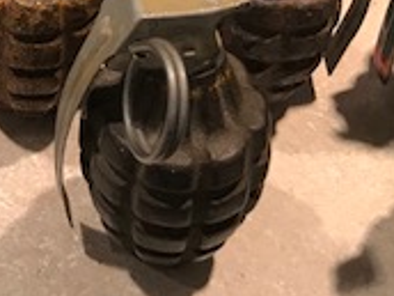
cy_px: -101
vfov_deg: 13.6
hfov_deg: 18.5
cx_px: 21
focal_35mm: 104
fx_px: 1184
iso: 40
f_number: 1.8
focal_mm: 3.99
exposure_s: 1/24
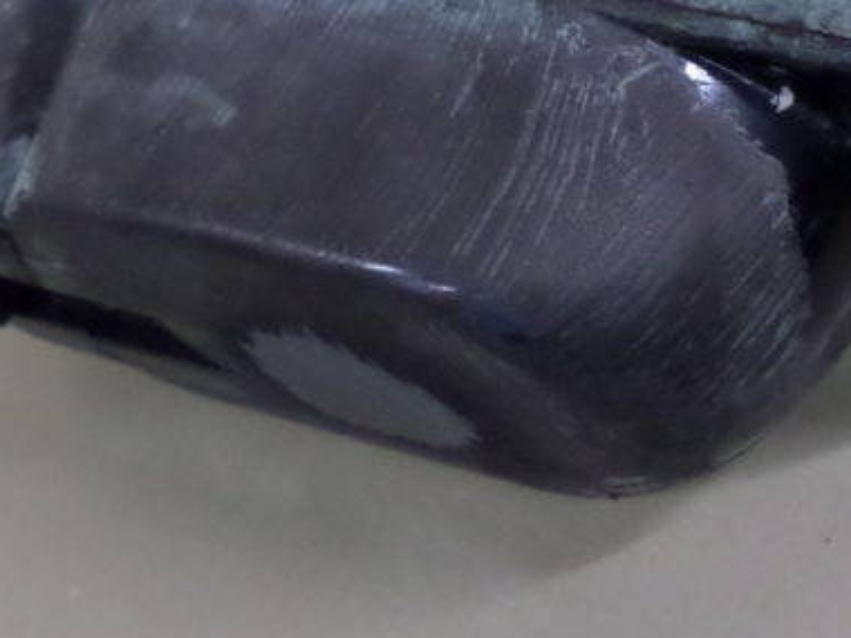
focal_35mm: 71
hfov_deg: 27.3
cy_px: 69
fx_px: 1745
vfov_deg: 20.3
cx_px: 542
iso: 400
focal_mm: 4.9
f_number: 2.6
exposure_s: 1/30
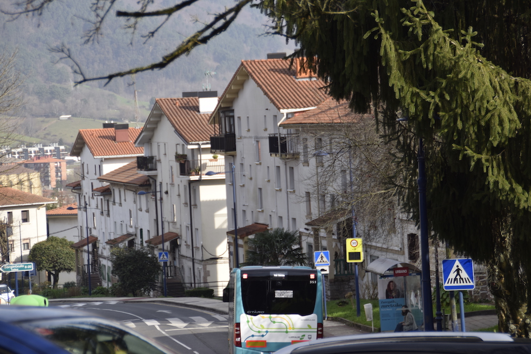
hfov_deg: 13.7
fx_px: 2213
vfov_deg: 9.2
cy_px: 177
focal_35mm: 150
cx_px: 266
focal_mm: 100
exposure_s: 1/640
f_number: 6.3
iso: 200
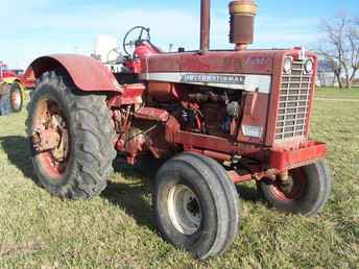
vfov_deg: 37.7
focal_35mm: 38
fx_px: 394
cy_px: 134
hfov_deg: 49.0
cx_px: 180
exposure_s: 1/320
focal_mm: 6.3
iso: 64
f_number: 4
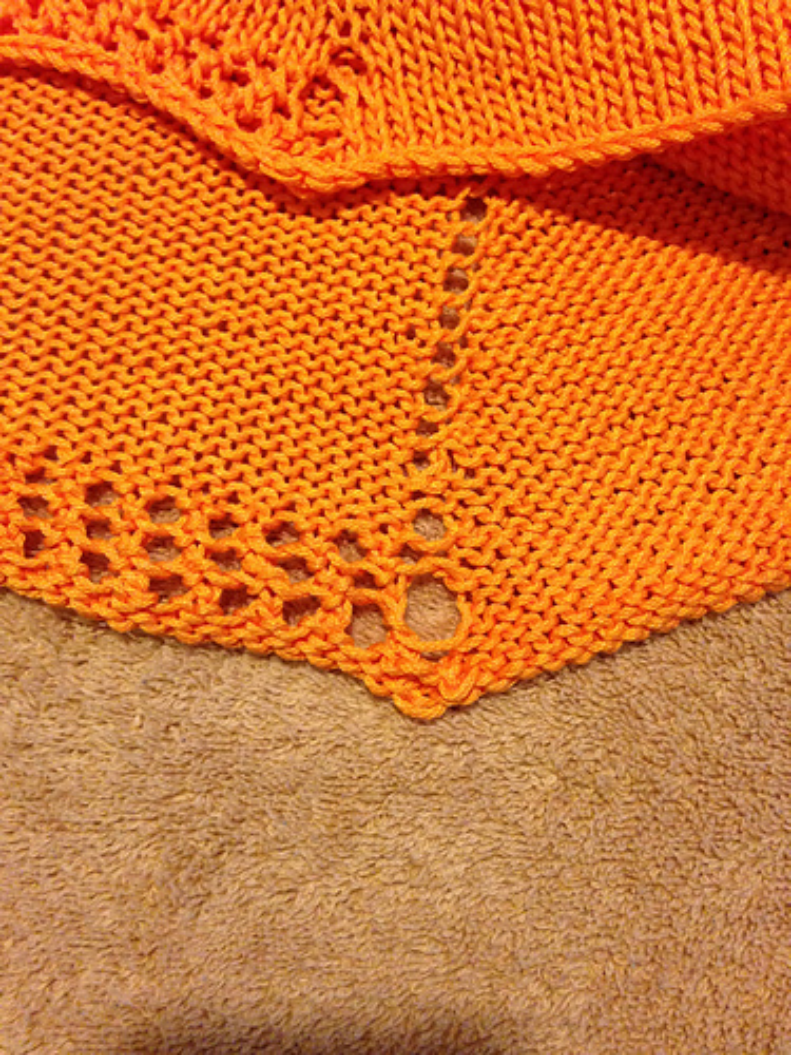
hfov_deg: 42.9
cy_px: 528
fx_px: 1005
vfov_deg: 55.4
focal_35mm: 33
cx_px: 396
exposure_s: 1/20
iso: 320
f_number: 2.4
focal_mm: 4.12
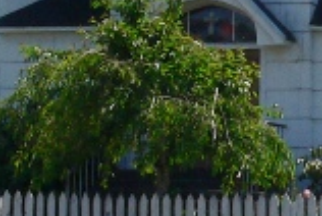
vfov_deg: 6.8
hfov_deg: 10.9
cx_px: 202
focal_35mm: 189
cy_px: -328
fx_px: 1694
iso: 80
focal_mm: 6
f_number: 5.6
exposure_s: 1/500
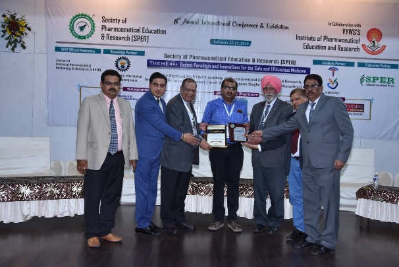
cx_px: 207
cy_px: 132
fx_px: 421
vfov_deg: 35.1
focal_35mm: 38
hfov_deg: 50.6
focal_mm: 24
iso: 640
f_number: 5.6
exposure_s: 1/125
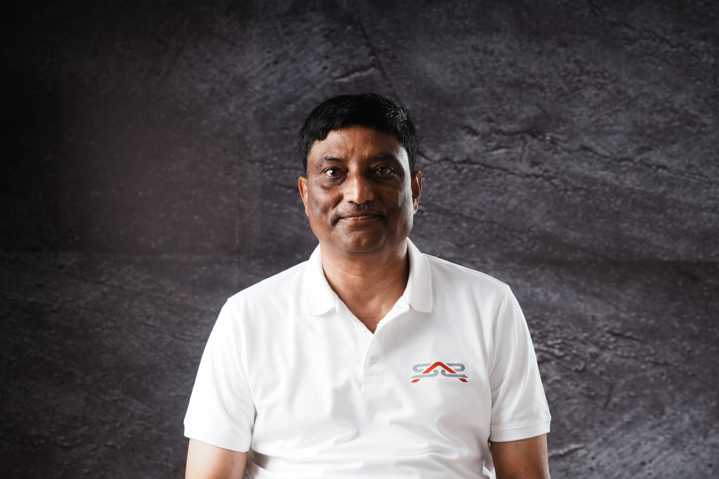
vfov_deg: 16.1
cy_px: 240
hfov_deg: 23.9
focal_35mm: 85
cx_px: 360
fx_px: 1697
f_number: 6.3
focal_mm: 85
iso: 400
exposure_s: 1/200
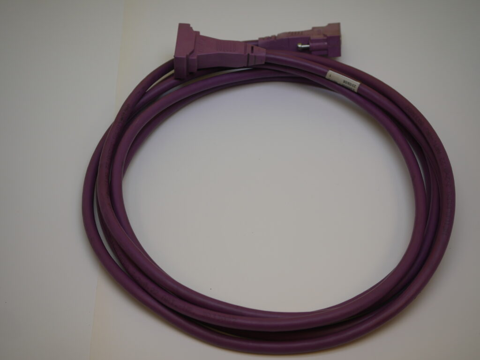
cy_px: 180
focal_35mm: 60
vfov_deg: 24.4
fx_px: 832
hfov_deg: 32.2
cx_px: 240
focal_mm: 30
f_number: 4
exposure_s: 1/250
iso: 200
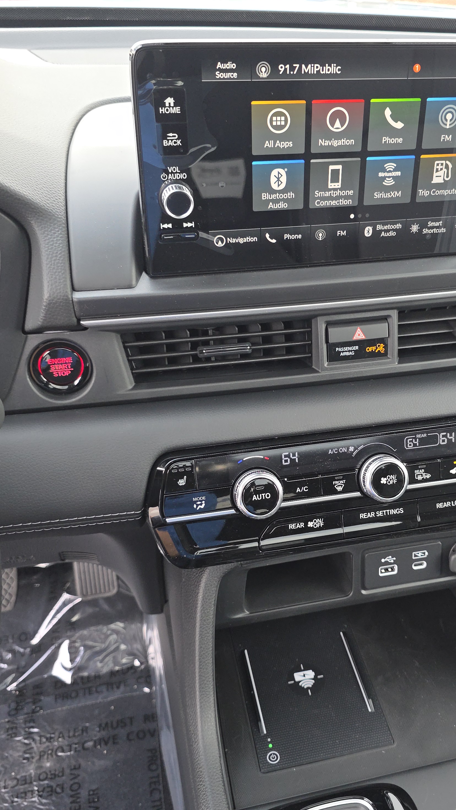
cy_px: 409
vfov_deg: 58.0
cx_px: 313
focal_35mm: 34
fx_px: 731
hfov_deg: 34.3
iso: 100
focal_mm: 6.3
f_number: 1.7
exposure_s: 1/180
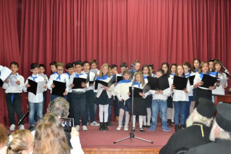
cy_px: 77
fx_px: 327
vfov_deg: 26.5
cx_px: 116
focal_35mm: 51
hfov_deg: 38.9
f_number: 5
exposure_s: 1/60
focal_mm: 34
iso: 3200
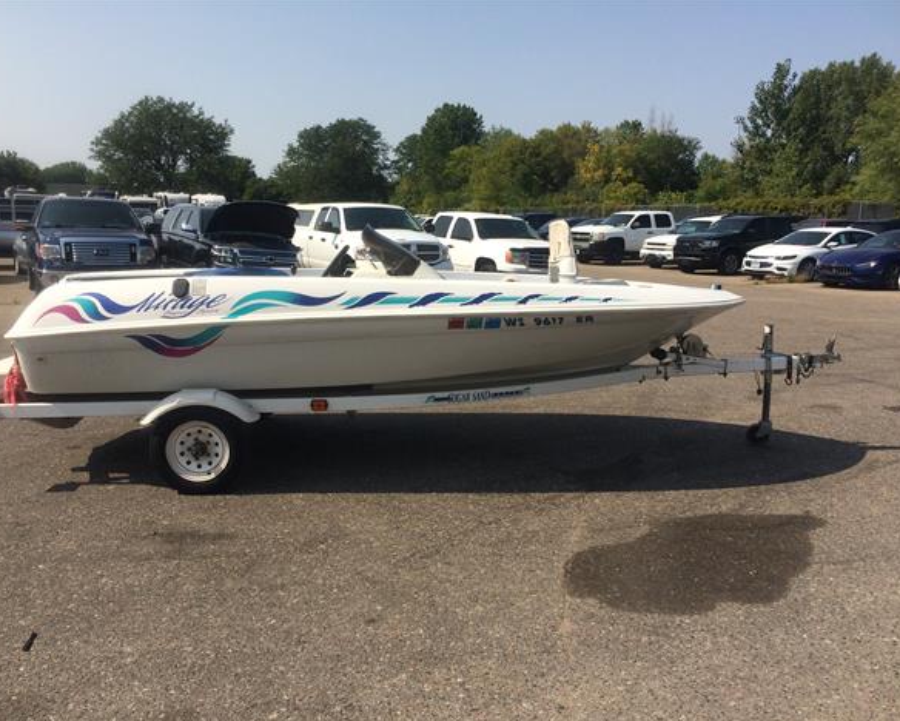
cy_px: 367
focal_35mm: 31
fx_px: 826
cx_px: 425
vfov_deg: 47.2
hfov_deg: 57.1
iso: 32
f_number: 2.2
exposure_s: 1/2740
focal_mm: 4.15
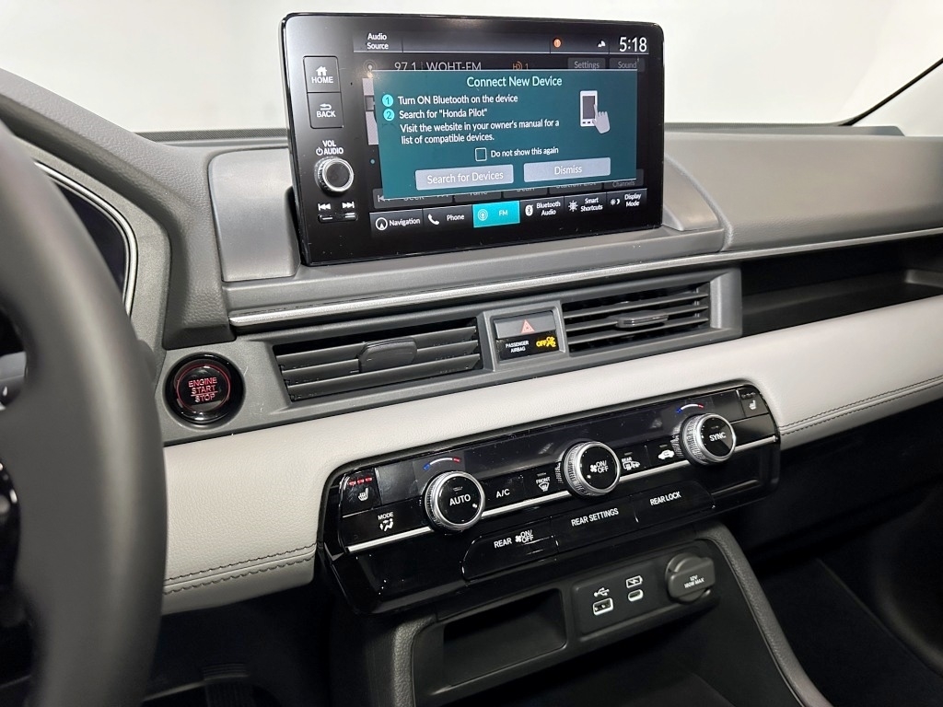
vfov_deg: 56.8
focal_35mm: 24
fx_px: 654
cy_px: 354
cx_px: 472
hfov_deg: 71.6
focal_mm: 6.86
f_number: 1.78
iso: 800
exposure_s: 1/60
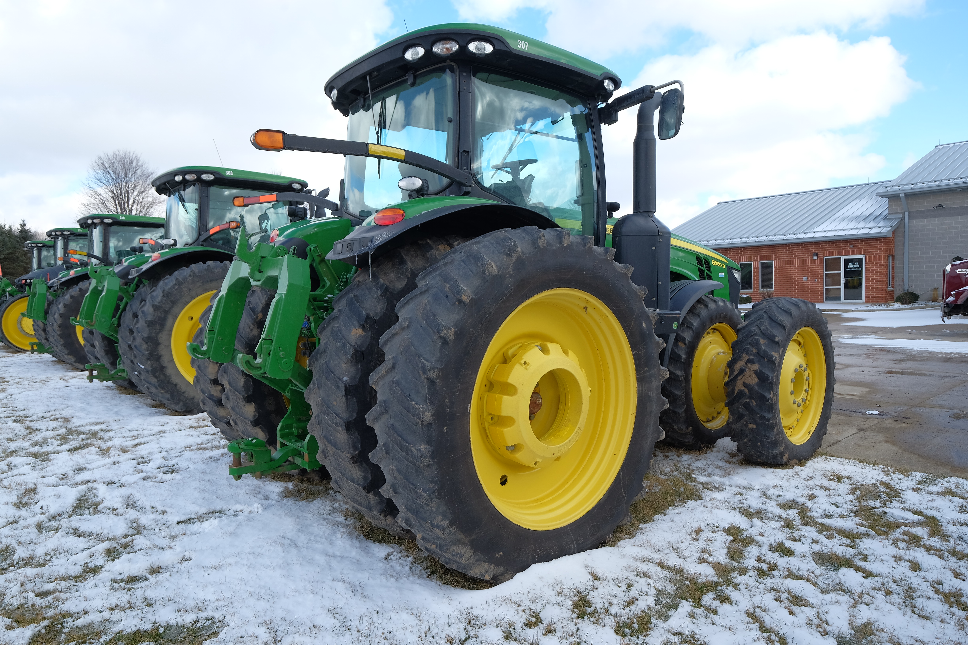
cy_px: 322
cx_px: 484
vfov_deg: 57.2
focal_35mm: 22
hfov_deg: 78.6
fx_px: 592
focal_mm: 14.5
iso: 200
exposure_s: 1/340
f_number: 5.6
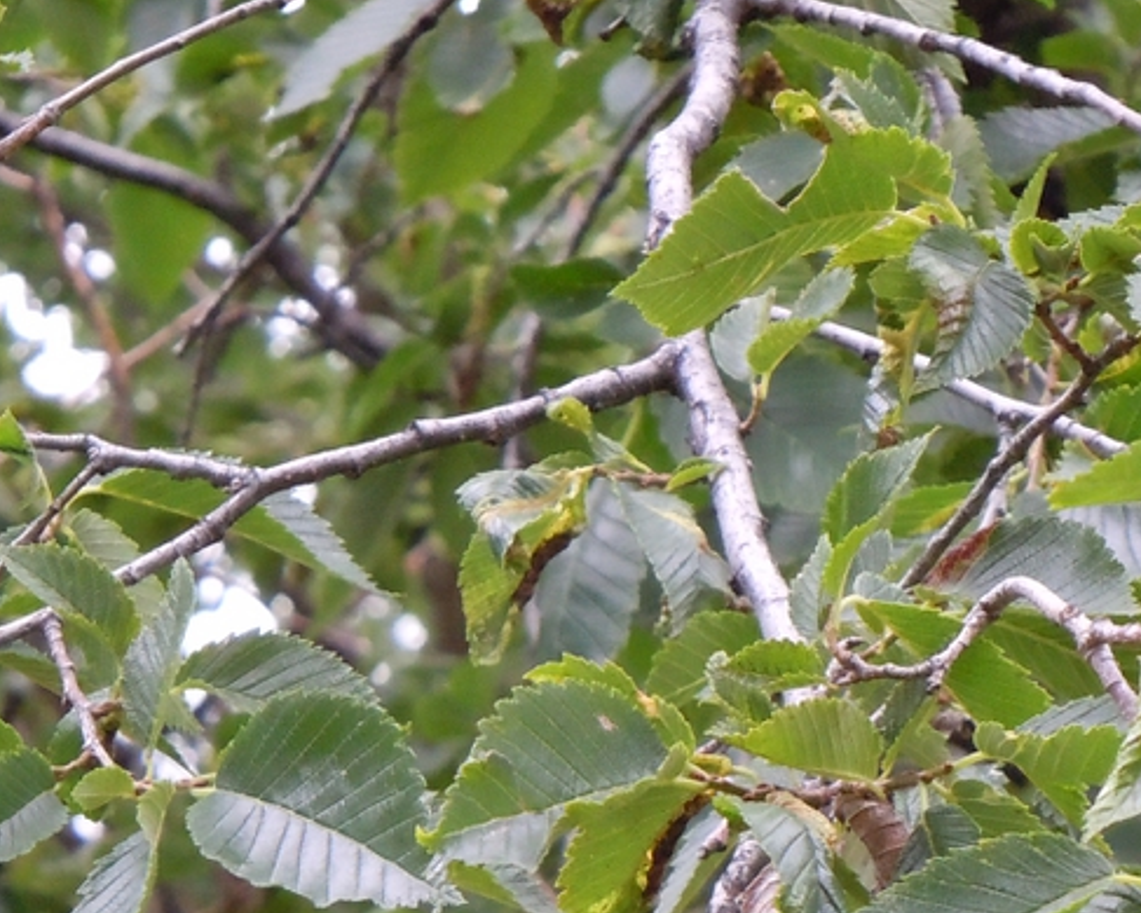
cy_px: 810
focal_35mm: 273
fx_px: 9223
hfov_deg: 7.1
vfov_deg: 5.7
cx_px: 644
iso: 800
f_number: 4.6
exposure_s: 1/125
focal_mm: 24
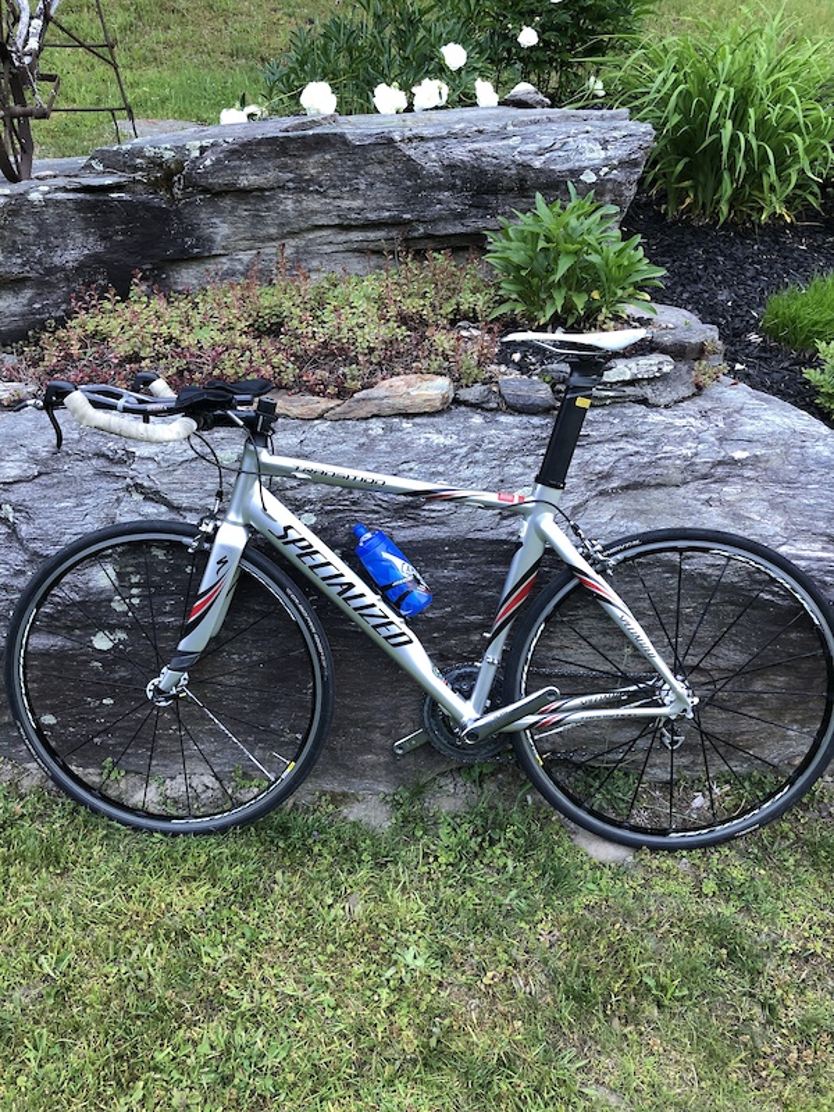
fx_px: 899
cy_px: 556
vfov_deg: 63.4
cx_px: 417
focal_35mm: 28
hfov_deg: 49.7
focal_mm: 3.99
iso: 25
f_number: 1.8
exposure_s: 1/40
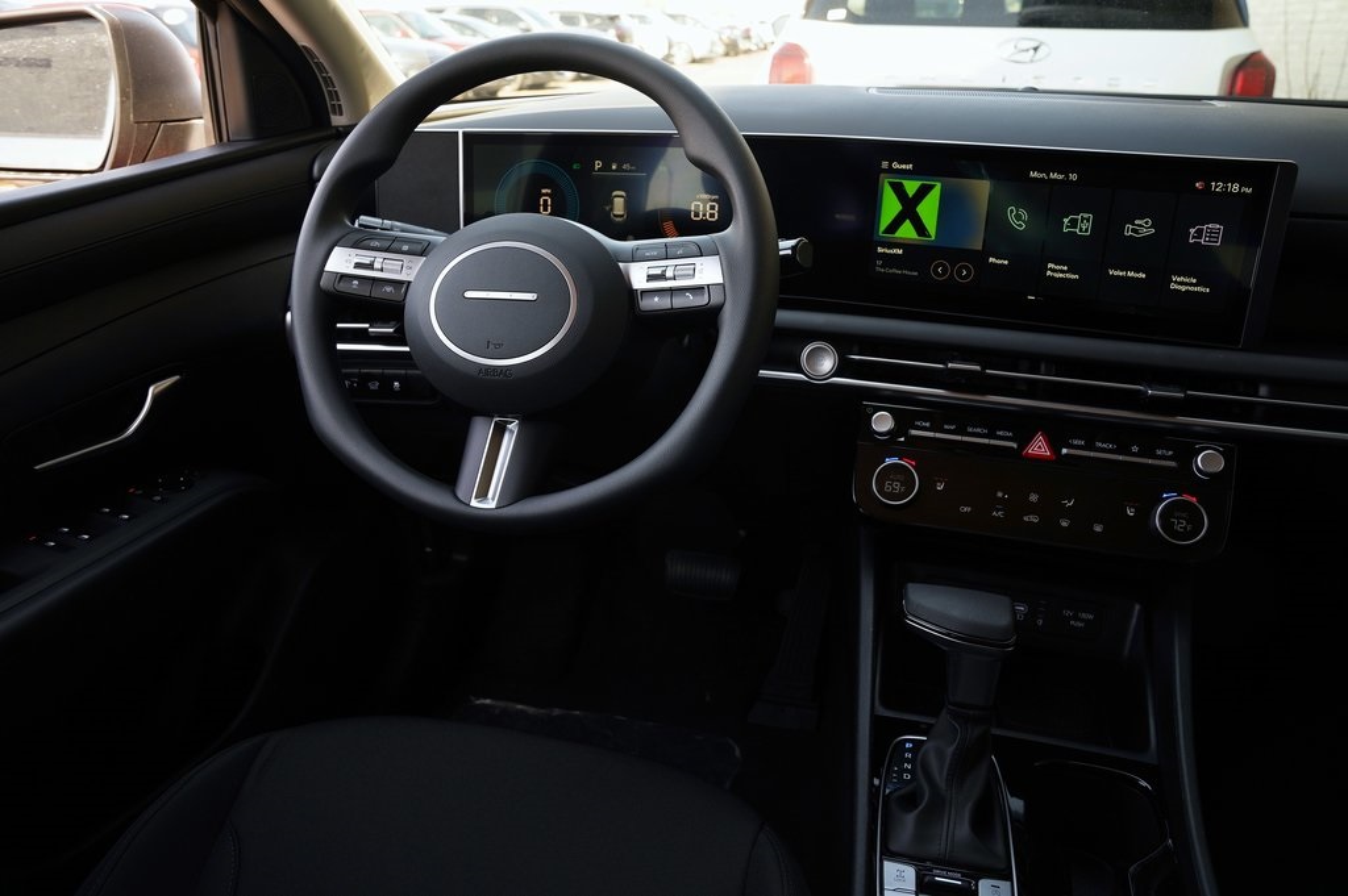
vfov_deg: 51.2
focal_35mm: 25
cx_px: 674
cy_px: 448
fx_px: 935
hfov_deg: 71.6
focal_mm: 25
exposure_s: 1/30
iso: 200
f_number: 6.3
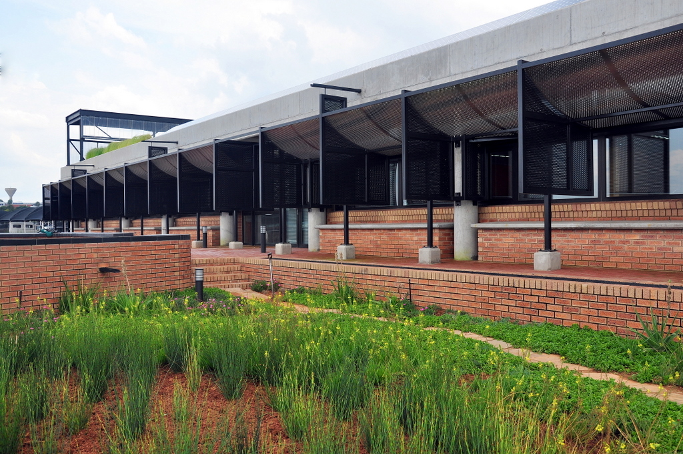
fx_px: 625
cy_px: 227
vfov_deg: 39.9
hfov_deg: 57.3
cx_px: 342
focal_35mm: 33
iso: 200
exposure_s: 1/250
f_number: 8
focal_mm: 22
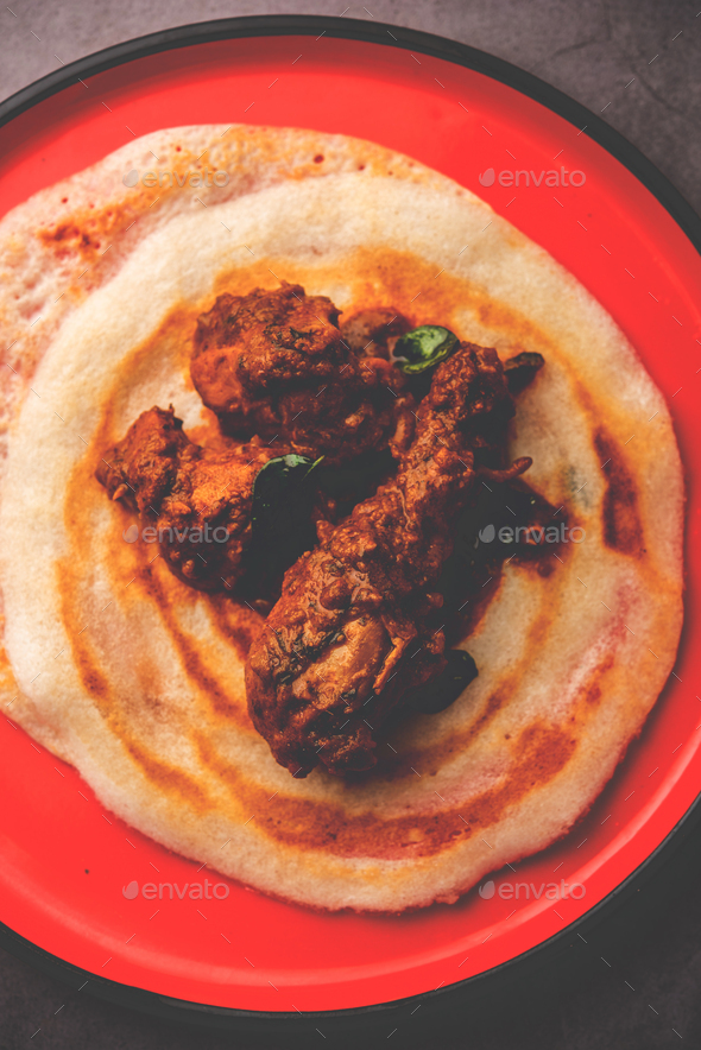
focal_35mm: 60
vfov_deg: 33.4
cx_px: 350
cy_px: 525
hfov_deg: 22.6
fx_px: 1751
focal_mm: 60
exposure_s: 1/125
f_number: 5.6
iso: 100
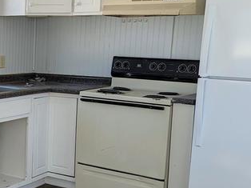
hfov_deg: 26.1
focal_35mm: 69
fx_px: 500
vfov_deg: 21.2
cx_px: -24
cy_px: 120
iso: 36
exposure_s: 1/609
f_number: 1.85
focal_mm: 6.81
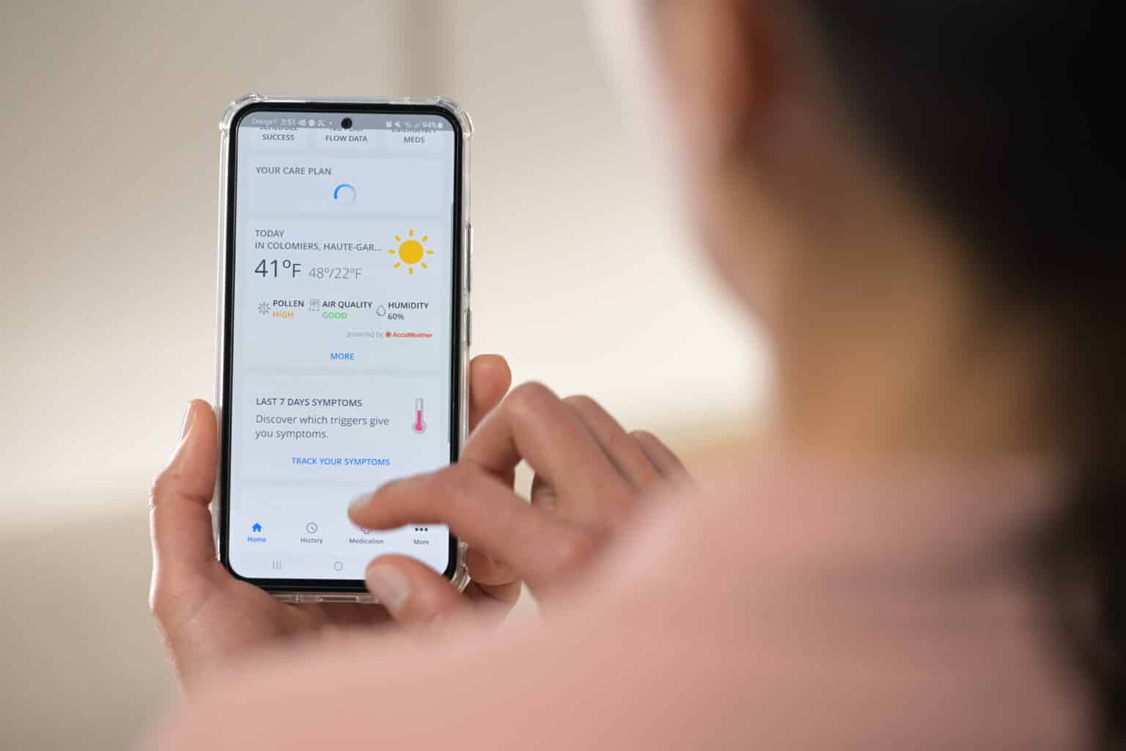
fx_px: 4379
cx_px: 563
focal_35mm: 140
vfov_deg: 9.8
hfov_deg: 14.7
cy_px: 376
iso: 500
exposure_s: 1/40
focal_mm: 140
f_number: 4
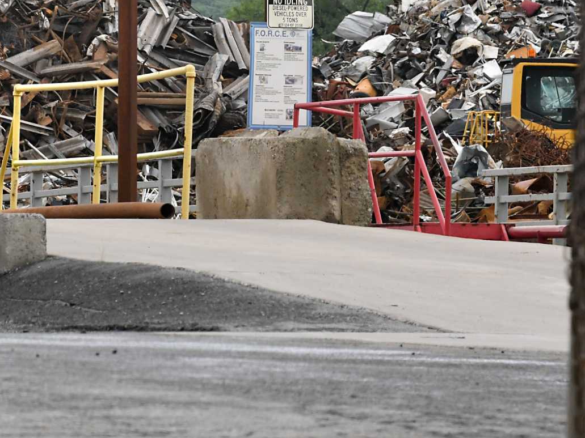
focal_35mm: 573
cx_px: 177
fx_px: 9682
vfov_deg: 2.6
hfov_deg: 3.5
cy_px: 58
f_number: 11
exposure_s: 1/500
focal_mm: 200
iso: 2000
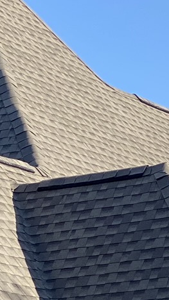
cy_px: 420
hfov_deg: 4.7
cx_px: -278
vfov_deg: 8.5
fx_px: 1977
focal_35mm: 248
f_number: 2
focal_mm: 6
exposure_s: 1/461
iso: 20
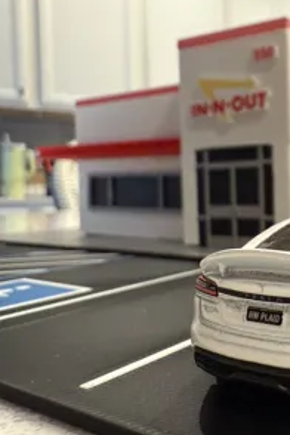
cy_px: 215
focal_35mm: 34
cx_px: 290
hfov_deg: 35.2
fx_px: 411
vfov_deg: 55.8
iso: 640
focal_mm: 2.22
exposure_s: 1/60
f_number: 2.2
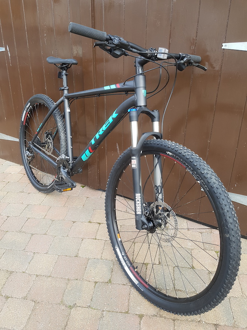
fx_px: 247
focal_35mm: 26
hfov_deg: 53.1
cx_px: 124
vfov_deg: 67.3
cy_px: 165
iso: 50
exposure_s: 1/127
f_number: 1.7
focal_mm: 4.2
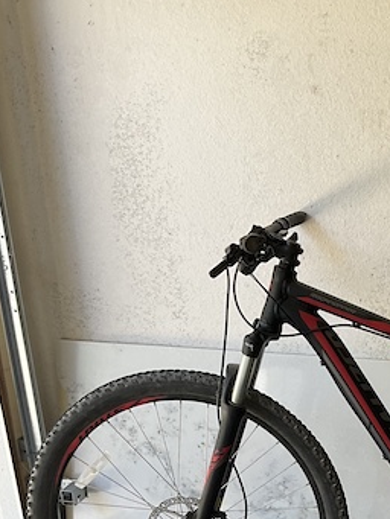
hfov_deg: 20.6
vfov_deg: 26.5
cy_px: 559
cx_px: 430
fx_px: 1021
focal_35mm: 68
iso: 32
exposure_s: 1/122
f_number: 1.8
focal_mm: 3
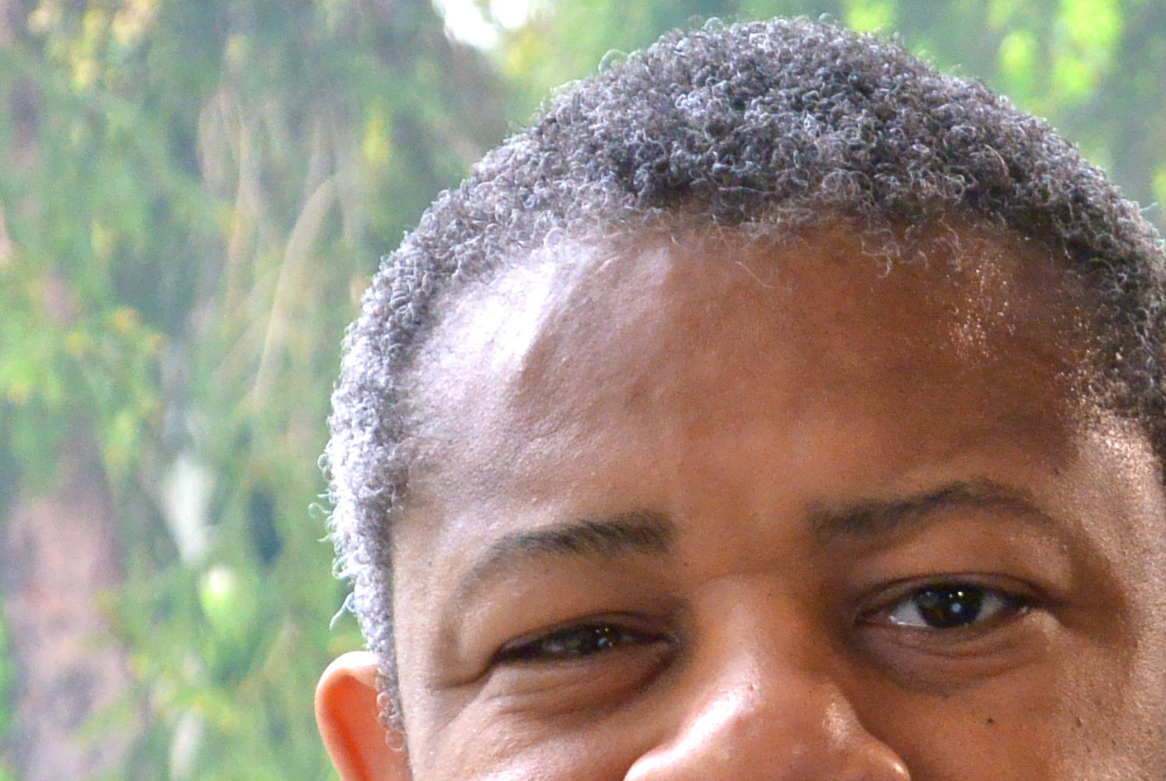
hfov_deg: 10.0
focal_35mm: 203
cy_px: 907
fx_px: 6584
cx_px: 1148
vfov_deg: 6.7
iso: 800
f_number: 5.6
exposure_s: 1/100
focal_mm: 27.5
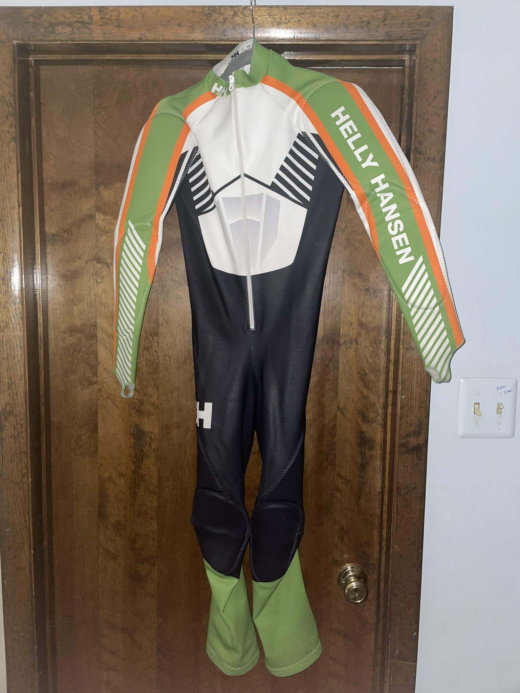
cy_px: 346
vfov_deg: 67.3
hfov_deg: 53.1
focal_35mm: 26
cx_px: 260
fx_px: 521
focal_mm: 4.2
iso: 32
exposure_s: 1/4
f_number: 1.6
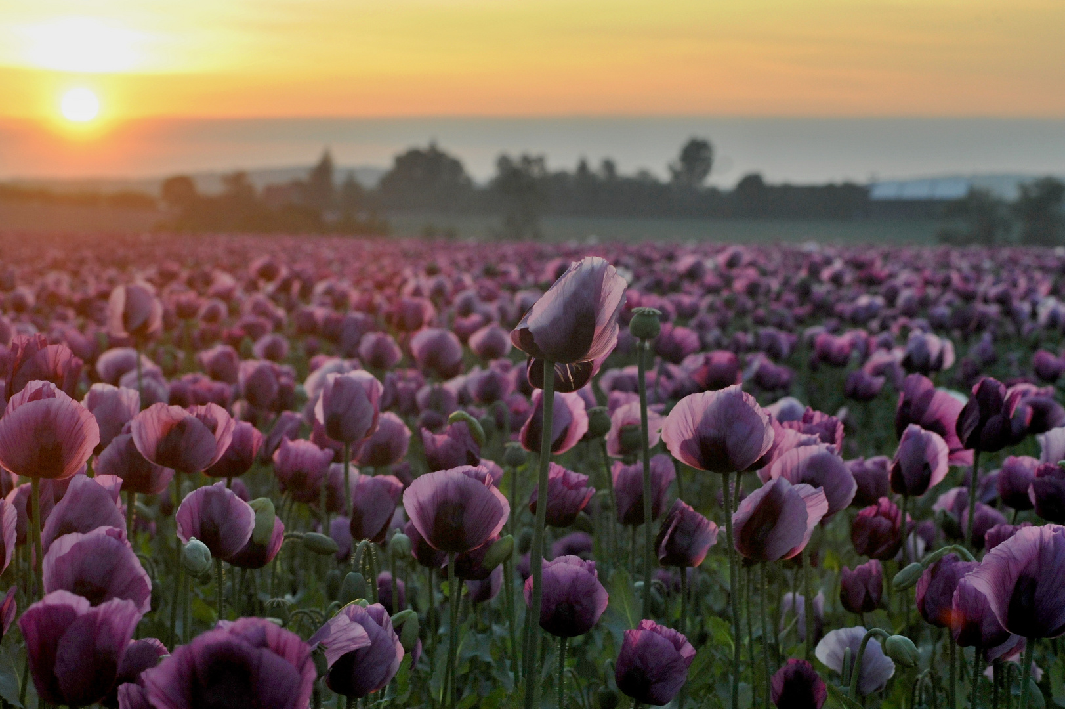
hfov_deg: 25.4
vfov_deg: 17.0
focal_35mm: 80
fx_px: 2365
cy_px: 354
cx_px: 532
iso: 2000
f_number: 14
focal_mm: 80
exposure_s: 1/320
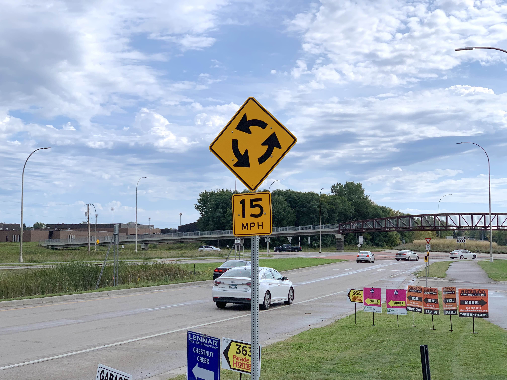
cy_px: 190
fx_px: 762
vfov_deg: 28.0
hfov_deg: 36.8
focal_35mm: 52
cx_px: 254
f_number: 2.4
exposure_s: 1/2398
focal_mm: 6
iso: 16
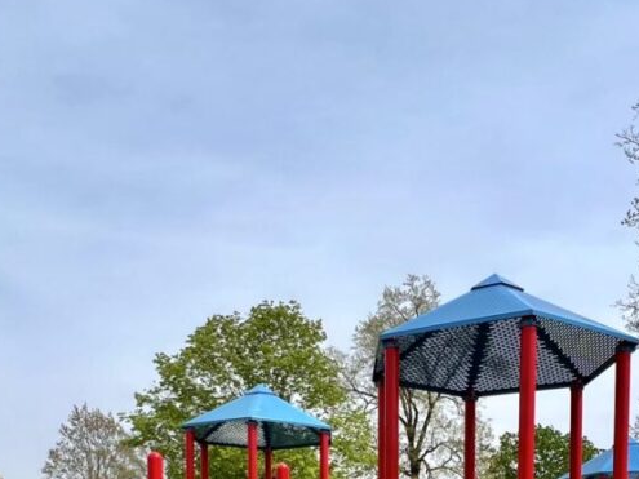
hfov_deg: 52.2
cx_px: 390
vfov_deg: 31.1
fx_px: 646
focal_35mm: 35
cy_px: 630
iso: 32
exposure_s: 1/1783
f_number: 1.8
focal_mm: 1.57
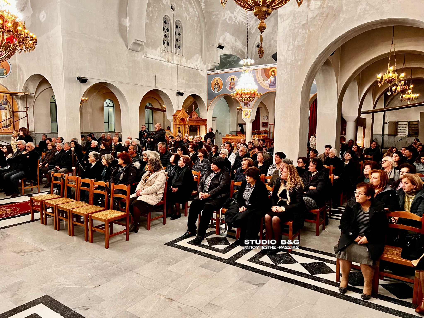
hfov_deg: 67.3
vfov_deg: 53.1
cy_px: 159
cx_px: 212
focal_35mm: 26
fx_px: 318
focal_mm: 5.7
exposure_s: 1/50
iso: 250
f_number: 1.5
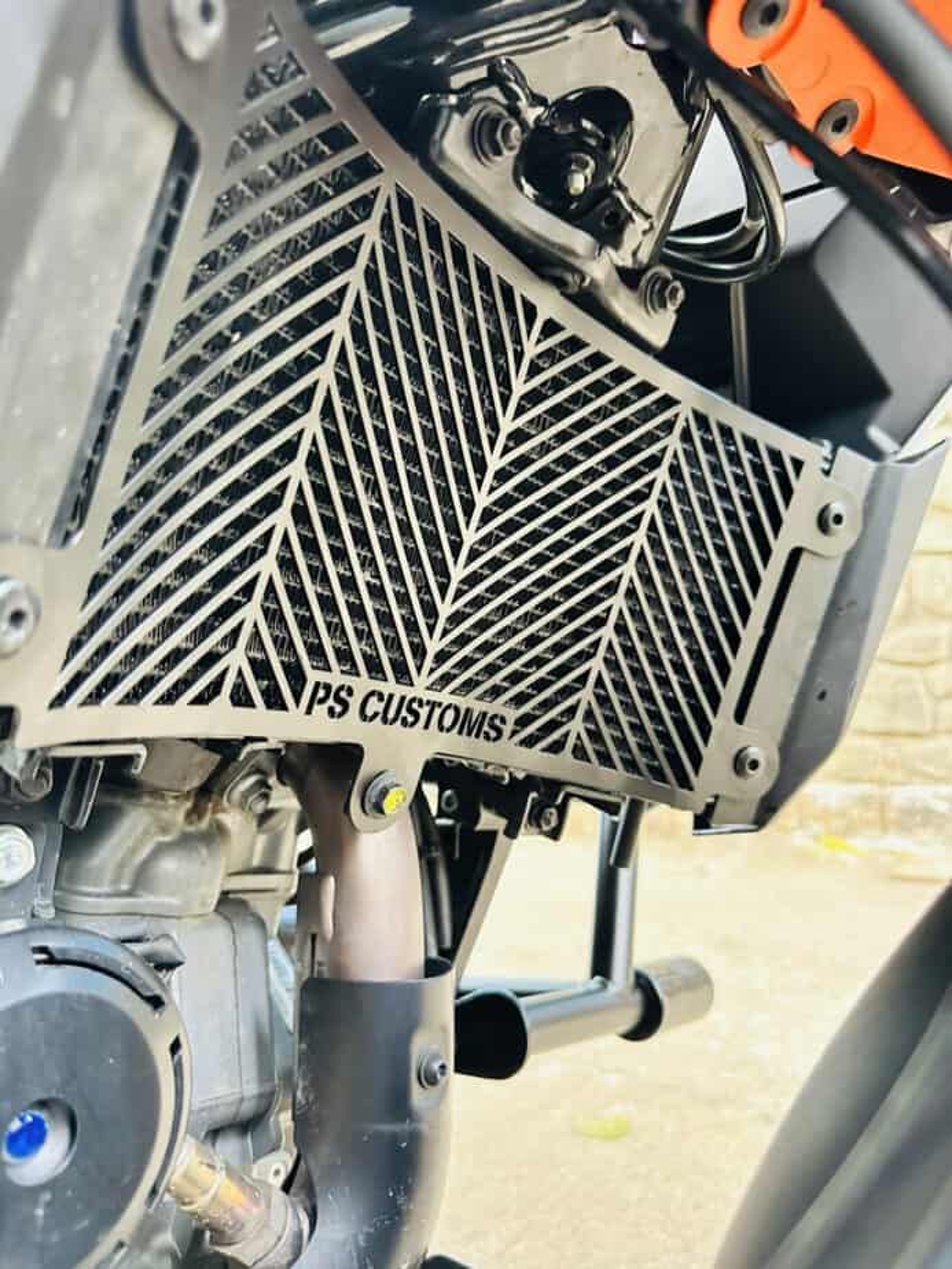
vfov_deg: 71.6
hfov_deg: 56.8
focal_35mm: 24
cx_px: 476
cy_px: 634
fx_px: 880
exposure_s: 1/60
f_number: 1.78
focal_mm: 6.86
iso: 640
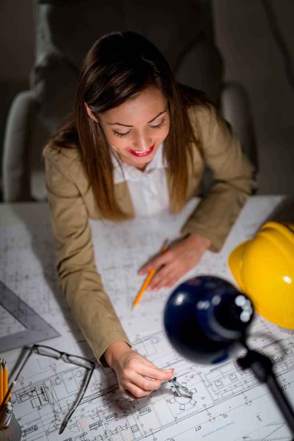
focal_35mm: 50
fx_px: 612
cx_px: 147
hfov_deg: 27.0
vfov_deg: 39.6
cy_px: 220
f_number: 1.4
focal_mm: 50
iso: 100
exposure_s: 1/60
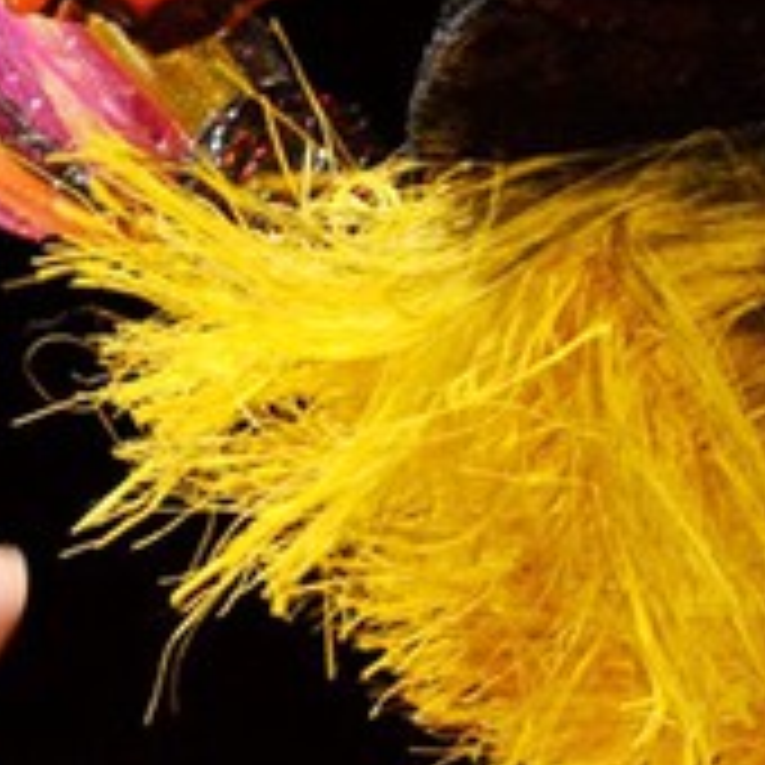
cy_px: 403
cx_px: 644
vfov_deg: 1.4
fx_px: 30729
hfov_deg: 1.4
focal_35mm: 1229
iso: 1000
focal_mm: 190
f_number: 5.6
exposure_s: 1/160
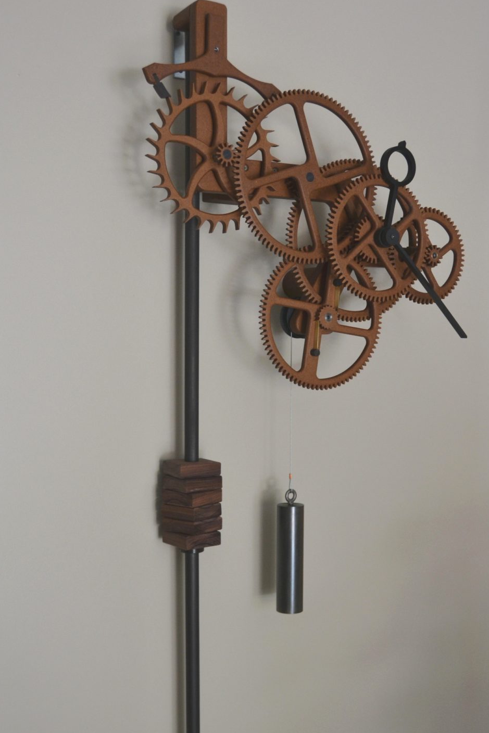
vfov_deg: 42.7
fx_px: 937
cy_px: 400
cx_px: 258
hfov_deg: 29.2
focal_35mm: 46
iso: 450
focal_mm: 24
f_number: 3.8
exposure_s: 1/15
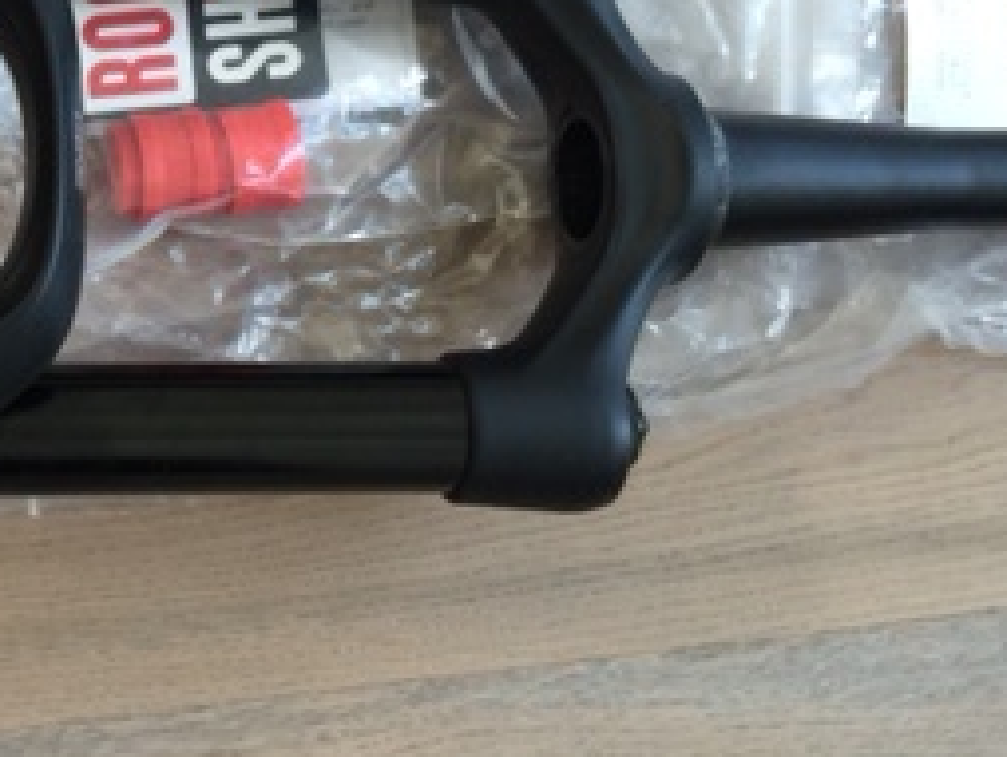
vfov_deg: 20.0
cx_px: -107
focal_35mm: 73
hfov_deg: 24.8
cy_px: 143
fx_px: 2126
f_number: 2.2
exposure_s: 1/15
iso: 40
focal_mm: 4.15
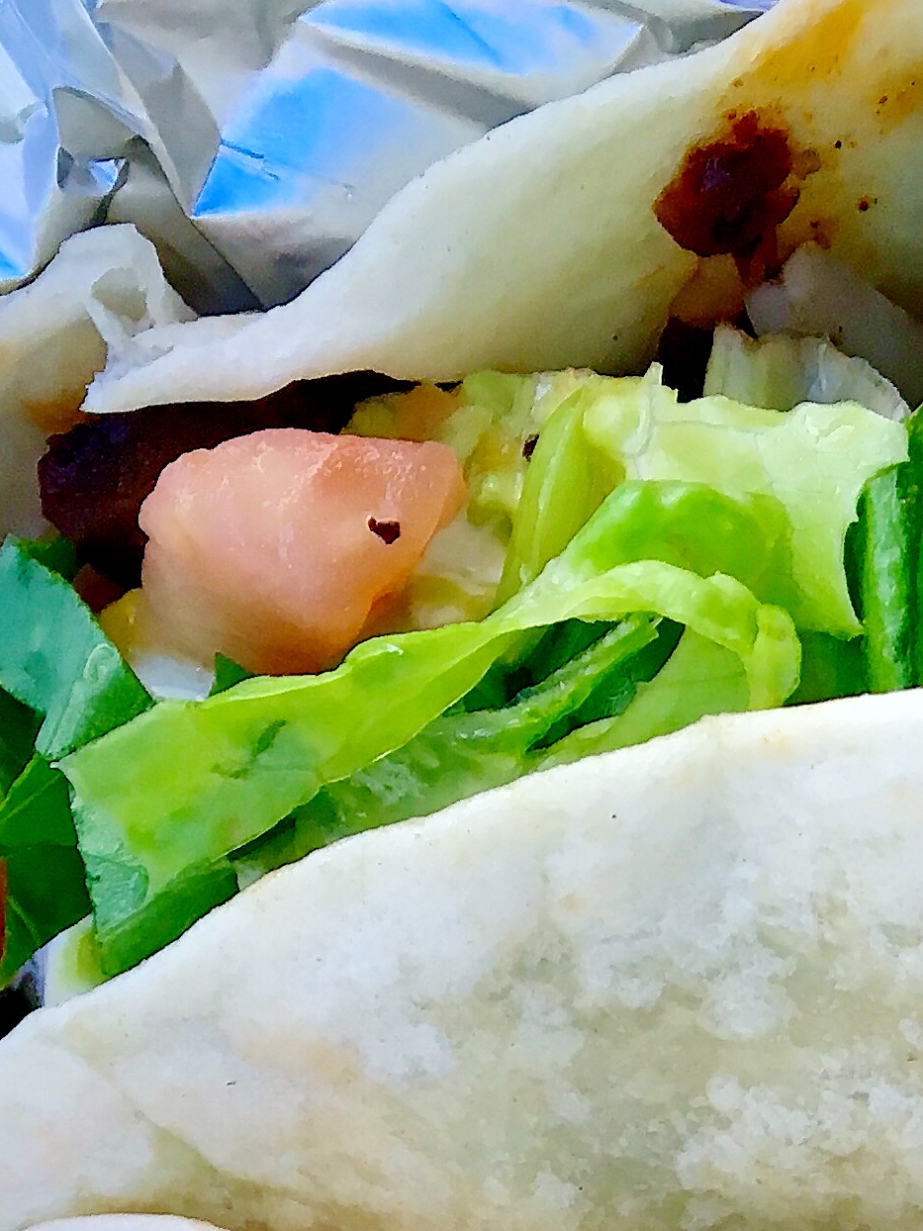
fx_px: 3342
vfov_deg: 18.7
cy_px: 1794
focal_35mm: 94
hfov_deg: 15.5
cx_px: 844
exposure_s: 1/30
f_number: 2.2
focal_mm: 4.15
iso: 25
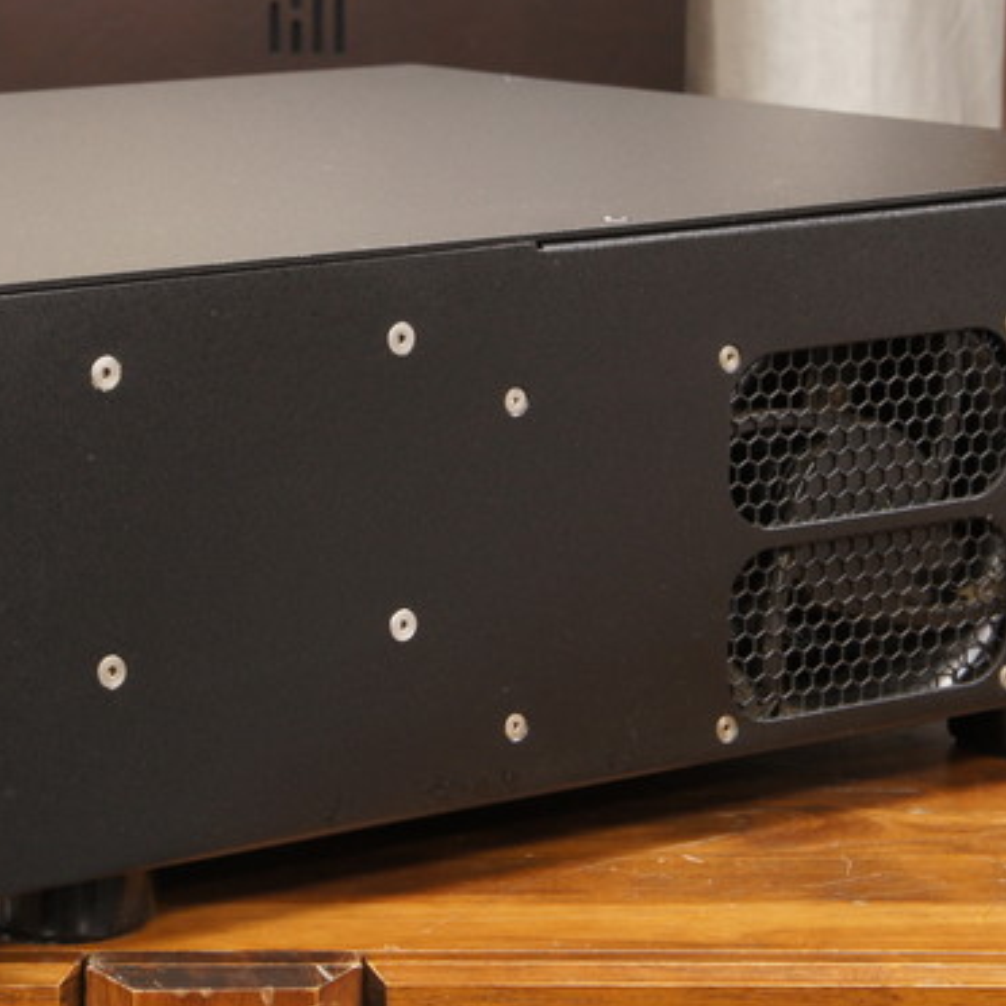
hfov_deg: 15.2
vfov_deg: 15.3
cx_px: 195
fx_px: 3749
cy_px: 388
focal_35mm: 114
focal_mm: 37
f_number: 10
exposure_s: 1/1.67
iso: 400
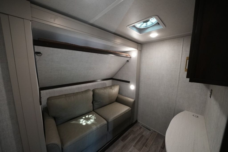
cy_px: 76
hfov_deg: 112.6
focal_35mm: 12
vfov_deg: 90.1
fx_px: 76
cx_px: 114
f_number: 4
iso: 6400
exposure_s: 1/160
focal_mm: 12
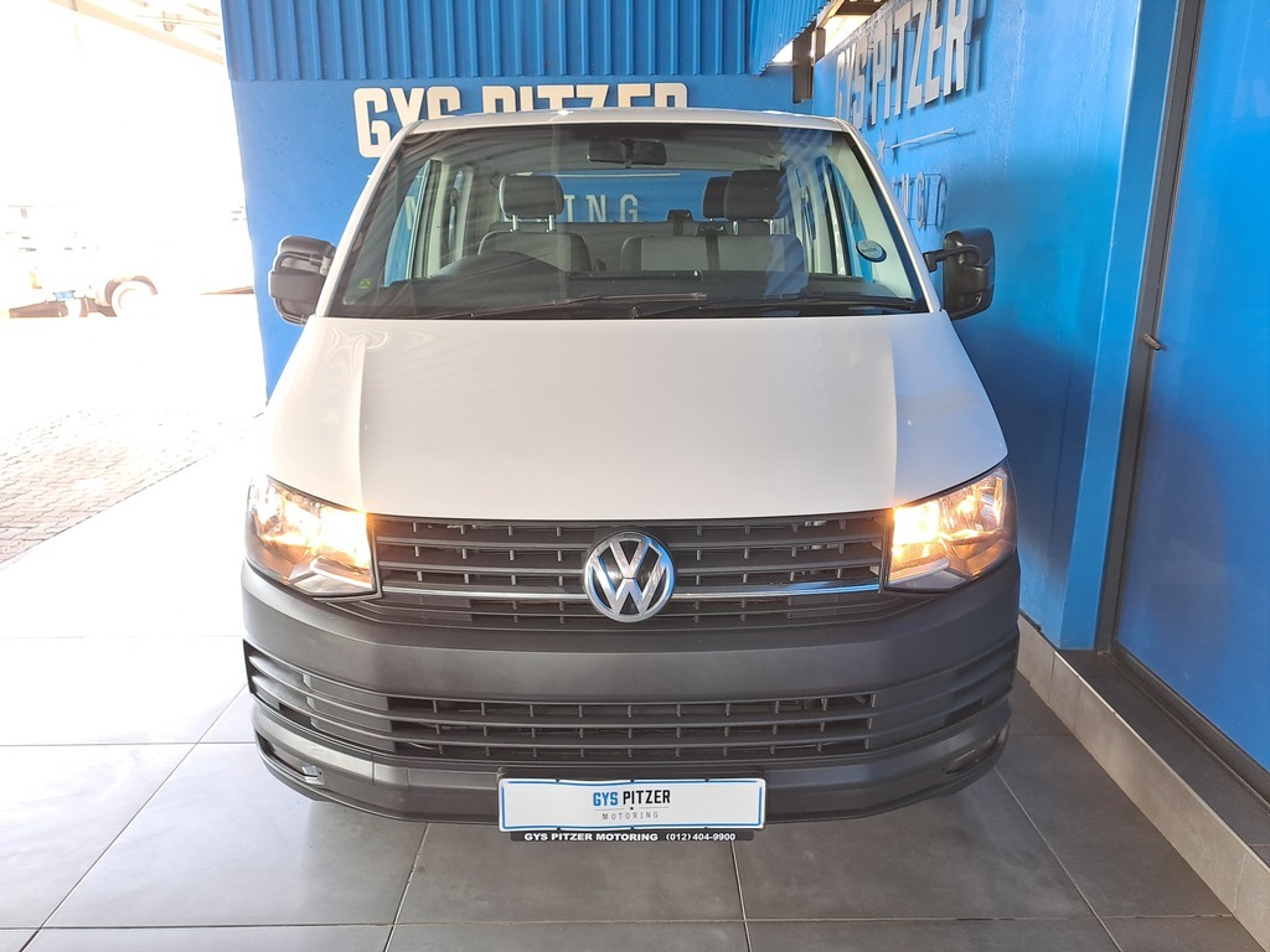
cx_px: 635
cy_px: 476
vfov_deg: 54.9
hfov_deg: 69.4
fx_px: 917
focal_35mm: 25
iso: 64
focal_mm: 4.65
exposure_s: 1/50
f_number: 1.8
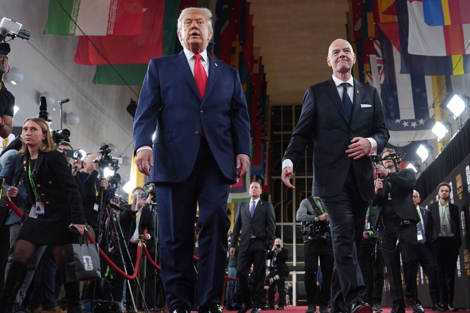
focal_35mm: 41
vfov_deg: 32.6
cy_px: 170
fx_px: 535
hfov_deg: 47.1
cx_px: 284
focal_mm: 29
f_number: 3.5
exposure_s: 1/400
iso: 2000
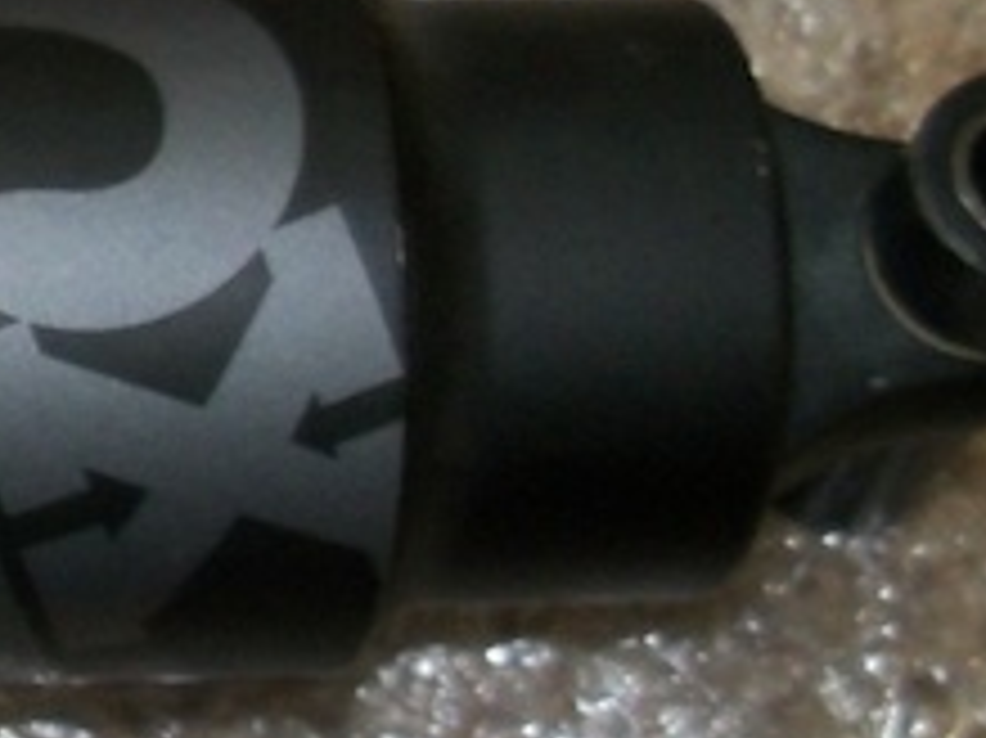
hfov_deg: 14.2
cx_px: -581
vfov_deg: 11.5
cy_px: 207
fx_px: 3644
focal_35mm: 128
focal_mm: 6.2
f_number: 3.5
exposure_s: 1/30
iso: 200
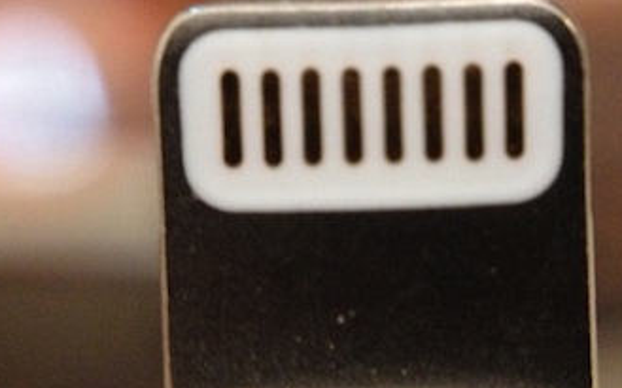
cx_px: 382
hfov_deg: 26.1
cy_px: 179
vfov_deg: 16.5
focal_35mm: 79
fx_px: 1338
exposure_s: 1/15
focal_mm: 4.28
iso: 400
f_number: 2.4
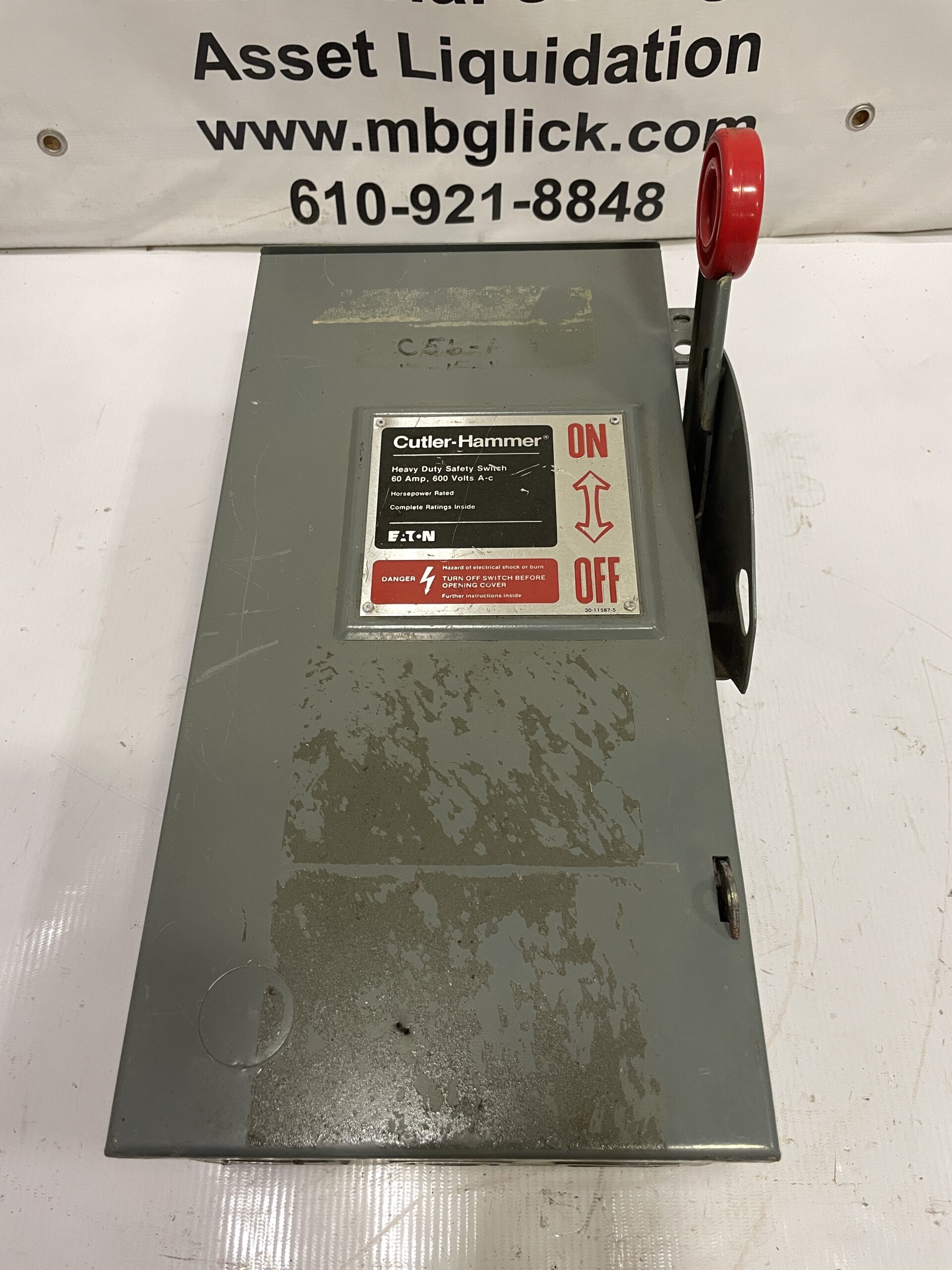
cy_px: 635
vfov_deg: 67.3
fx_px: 953
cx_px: 476
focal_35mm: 26
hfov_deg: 53.1
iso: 125
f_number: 1.6
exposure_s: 1/60
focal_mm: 4.2
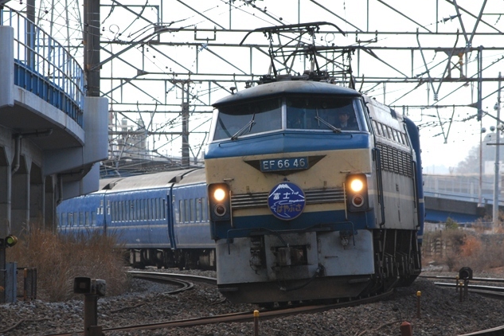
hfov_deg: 10.1
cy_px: 167
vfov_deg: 6.7
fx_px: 2863
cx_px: 254
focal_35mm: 205
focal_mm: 135
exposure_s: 1/500
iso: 400
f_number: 8
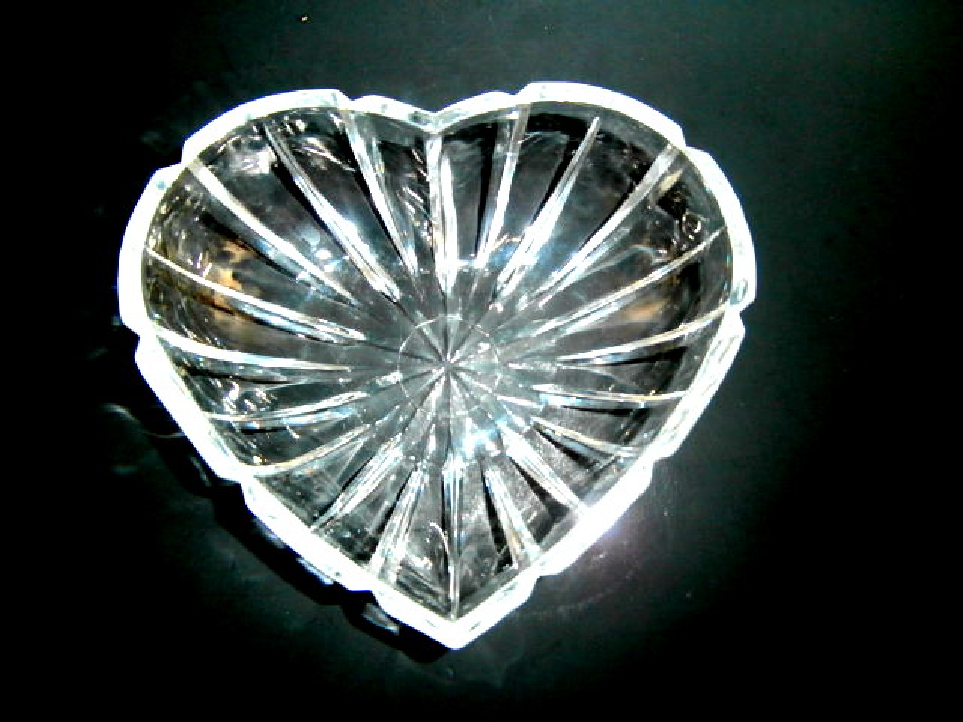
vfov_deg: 56.8
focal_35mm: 24
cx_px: 482
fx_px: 668
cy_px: 361
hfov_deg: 71.6
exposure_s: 1/30
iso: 200
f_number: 3
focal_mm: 4.2
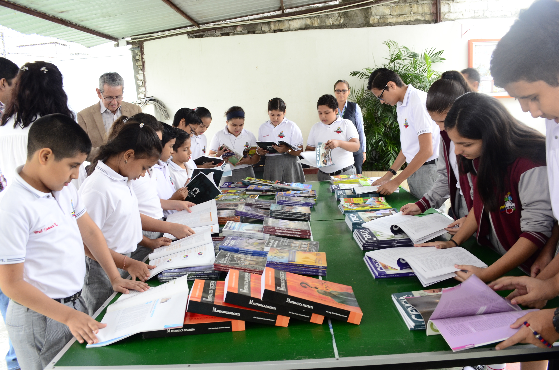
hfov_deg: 67.5
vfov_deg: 47.7
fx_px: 418
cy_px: 185
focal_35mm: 27
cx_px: 280
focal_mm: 18
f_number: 6.7
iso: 640
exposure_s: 1/45
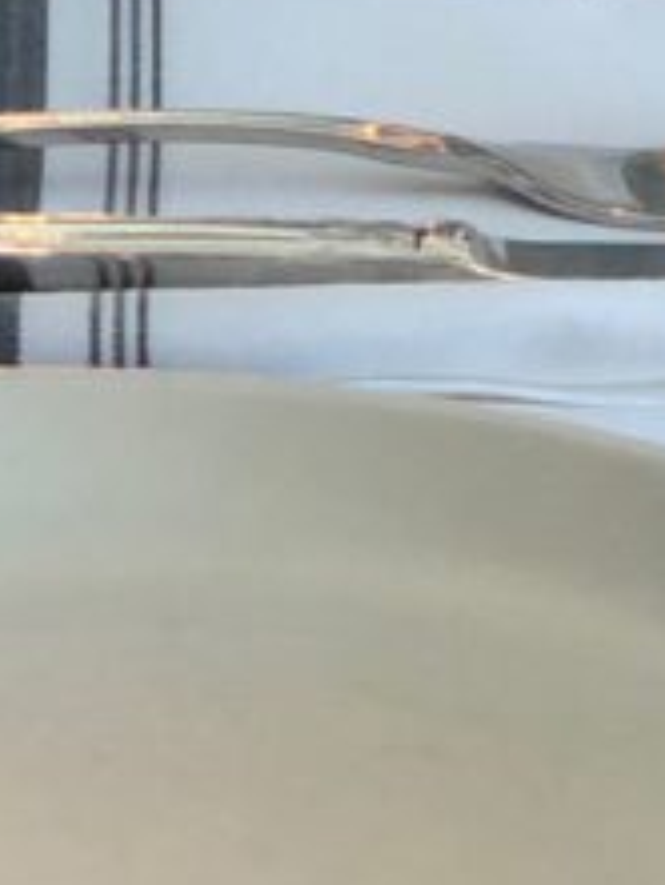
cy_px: -579
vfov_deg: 6.3
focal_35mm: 307
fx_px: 7856
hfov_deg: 4.8
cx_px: 100
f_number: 2.4
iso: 80
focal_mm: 6
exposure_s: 1/60
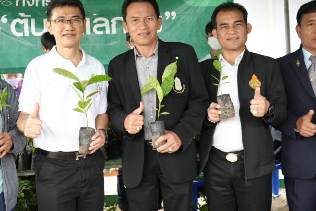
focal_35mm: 44
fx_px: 386
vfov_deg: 30.4
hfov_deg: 44.3
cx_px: 131
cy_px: 84
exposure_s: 1/800
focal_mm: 28
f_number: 3.5
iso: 3200
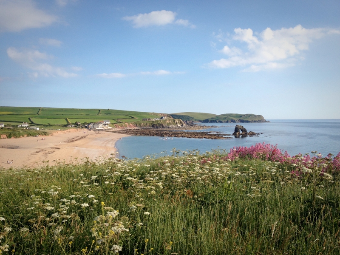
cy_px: 128
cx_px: 170
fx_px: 344
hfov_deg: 52.6
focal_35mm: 35
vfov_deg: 40.7
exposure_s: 1/1255
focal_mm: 4.28
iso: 50
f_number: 2.4
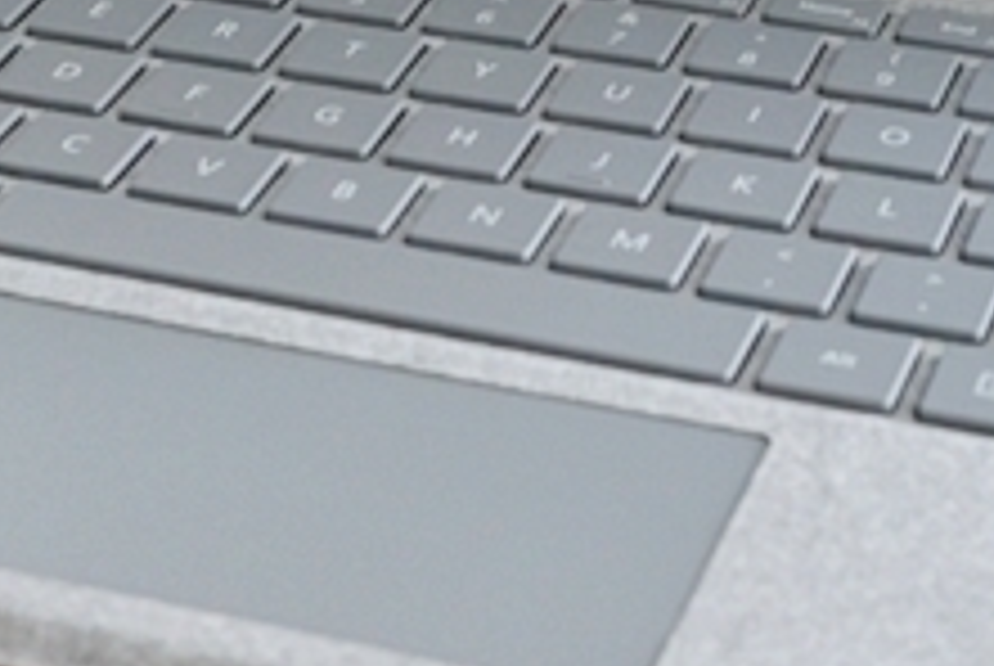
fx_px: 3736
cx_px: 481
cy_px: -263
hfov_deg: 15.2
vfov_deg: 9.9
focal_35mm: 135
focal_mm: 21
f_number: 5.6
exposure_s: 1/60
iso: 800
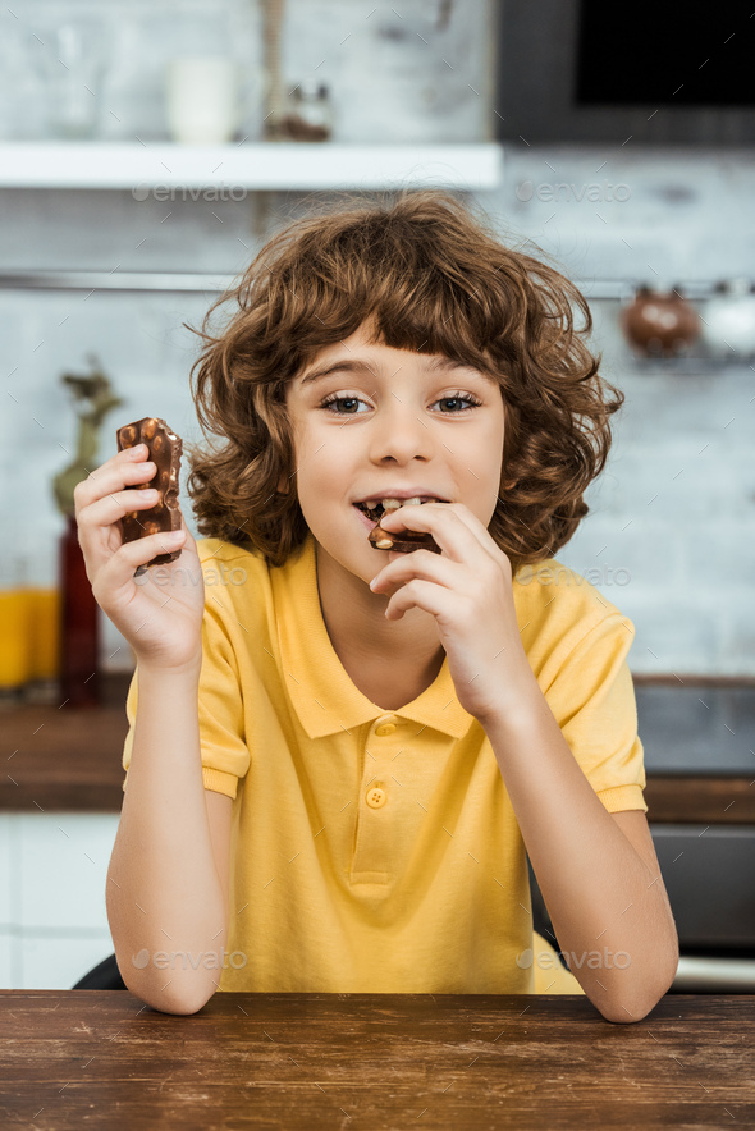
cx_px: 378
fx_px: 3520
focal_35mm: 112
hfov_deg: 12.2
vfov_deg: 18.3
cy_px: 566
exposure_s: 1/200
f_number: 6.3
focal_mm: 112
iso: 400
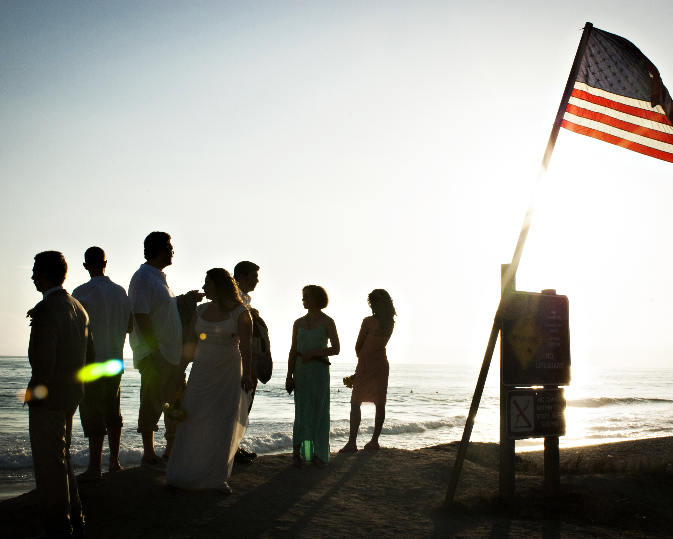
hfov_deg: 38.8
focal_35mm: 48
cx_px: 353
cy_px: 270
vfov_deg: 31.4
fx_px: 956
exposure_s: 1/320
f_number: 22
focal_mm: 28
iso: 400
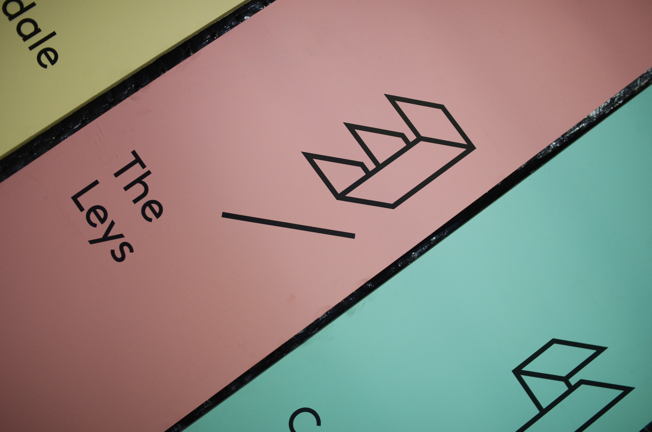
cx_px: 326
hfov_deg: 43.7
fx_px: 813
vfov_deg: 29.7
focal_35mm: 45
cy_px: 216
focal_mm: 30
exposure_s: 1/160
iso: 400
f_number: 1.8
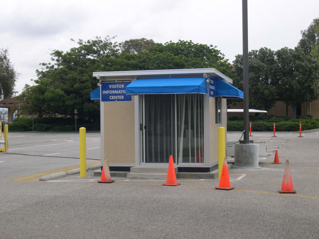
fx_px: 525
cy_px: 120
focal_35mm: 57
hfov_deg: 33.8
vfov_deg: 25.7
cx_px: 160
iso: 100
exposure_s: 1/86.4
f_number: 9.2
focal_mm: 12.2
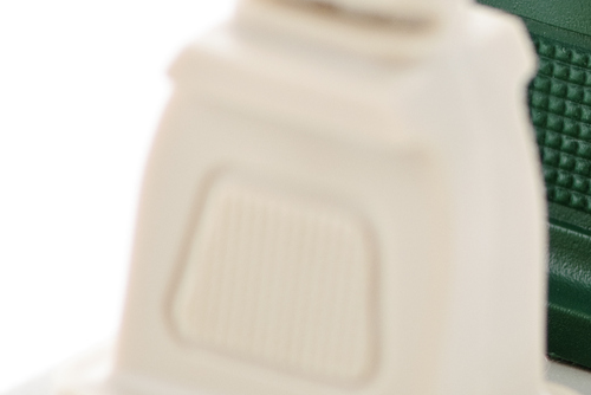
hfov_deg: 4.6
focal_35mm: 445
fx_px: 7309
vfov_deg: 3.1
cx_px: 1099
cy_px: -122
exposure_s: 1/60
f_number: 6.3
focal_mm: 105
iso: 200
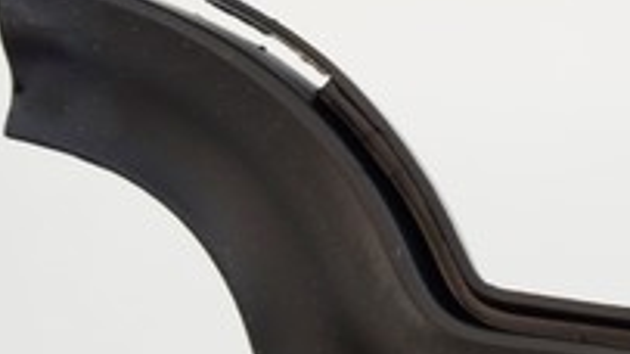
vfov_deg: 11.1
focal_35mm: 109
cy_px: 297
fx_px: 1820
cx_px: 614
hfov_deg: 19.1
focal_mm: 22
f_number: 4
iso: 800
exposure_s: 1/60
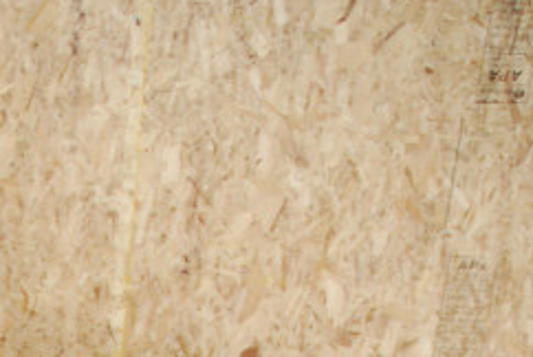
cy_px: 1051
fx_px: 1690
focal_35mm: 114
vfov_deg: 9.5
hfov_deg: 16.8
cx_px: -184
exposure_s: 1/30
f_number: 3.5
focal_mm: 18
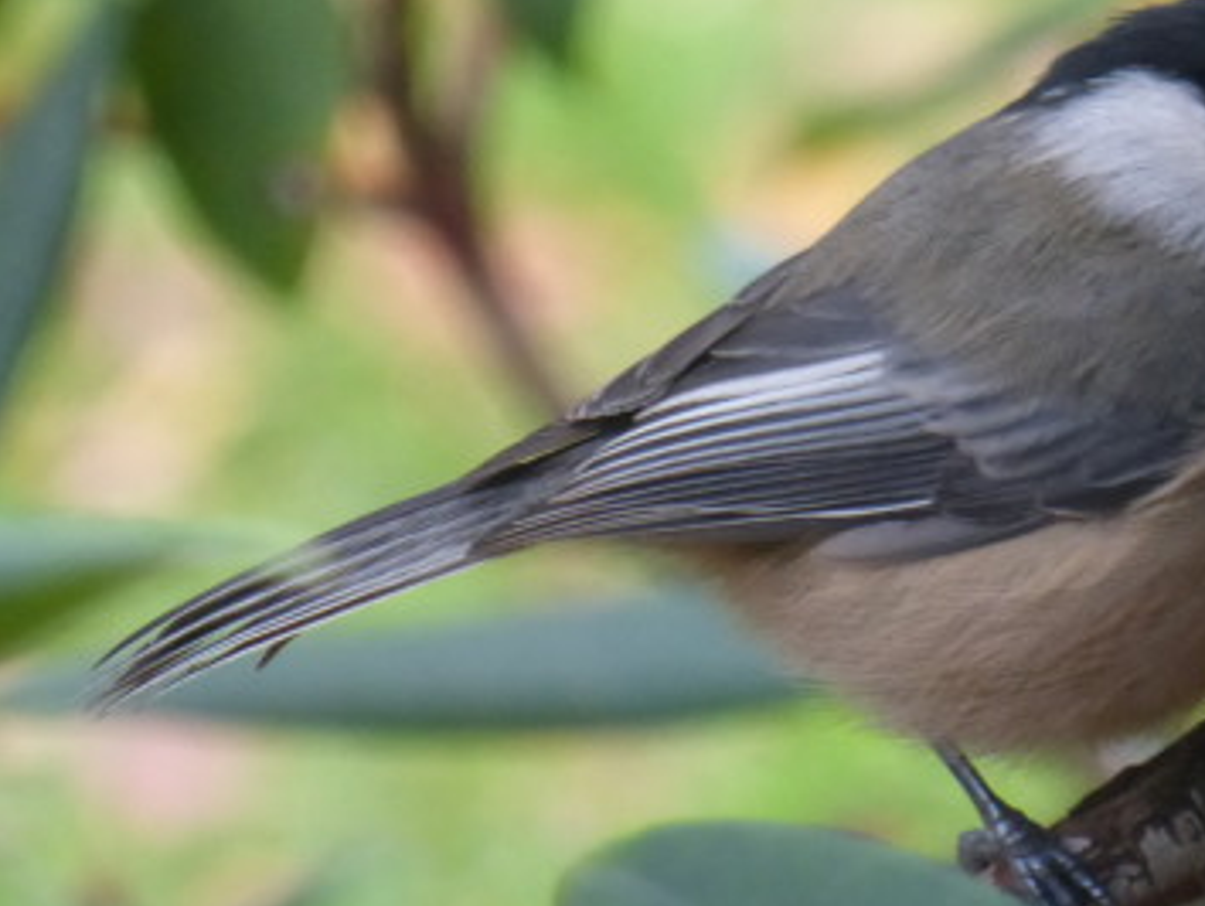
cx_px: 967
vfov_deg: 1.6
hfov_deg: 2.1
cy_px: 472
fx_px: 33023
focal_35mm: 948
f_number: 6.4
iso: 400
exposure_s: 1/40
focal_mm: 86
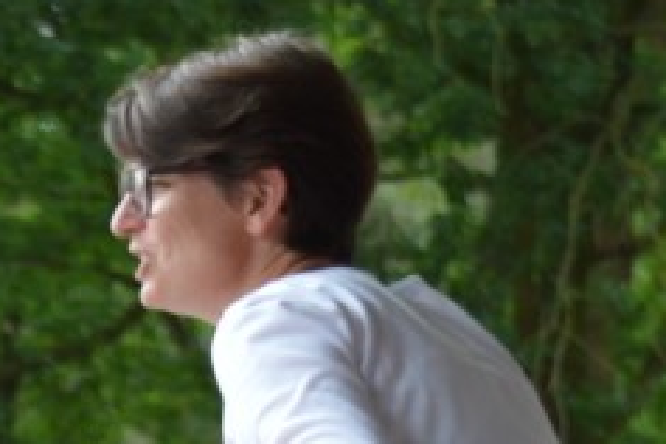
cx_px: -229
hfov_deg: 6.1
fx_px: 6216
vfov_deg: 4.0
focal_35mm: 336
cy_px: 1031
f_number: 5.6
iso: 400
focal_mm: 46
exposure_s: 1/125
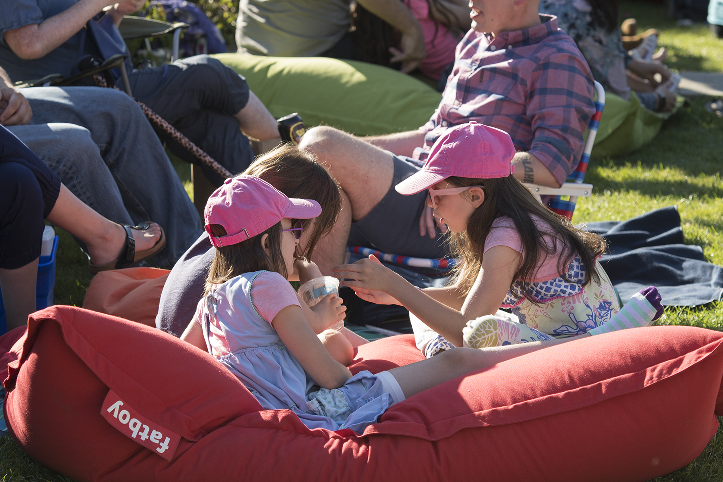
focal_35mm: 201
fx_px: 4037
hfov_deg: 10.2
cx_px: 361
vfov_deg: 6.8
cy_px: 218
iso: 200
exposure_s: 1/400
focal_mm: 110
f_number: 4.5
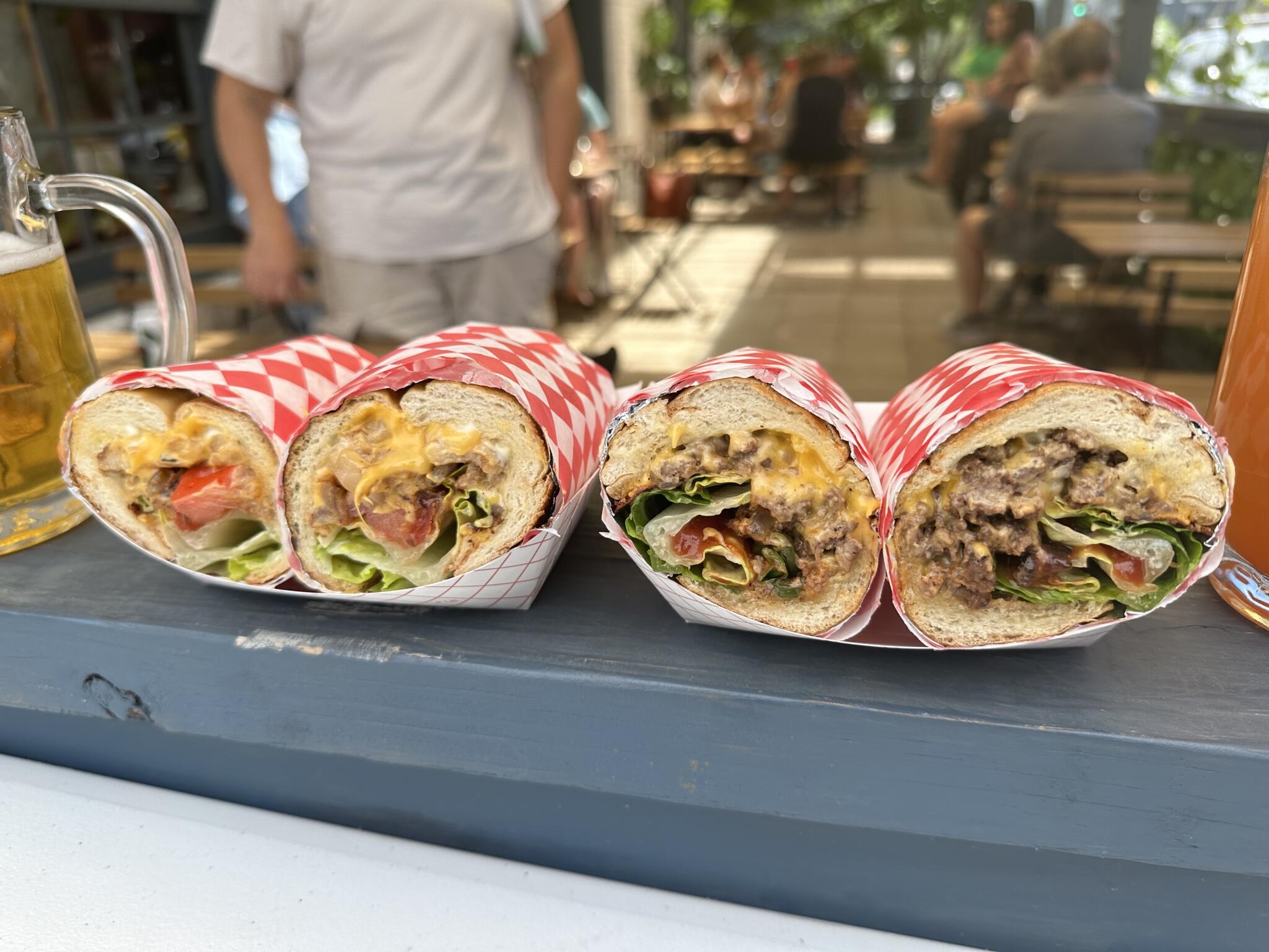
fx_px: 880
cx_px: 634
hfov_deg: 71.6
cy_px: 476
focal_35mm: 24
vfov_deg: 56.8
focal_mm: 6.86
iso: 80
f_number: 1.78
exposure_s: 1/1613
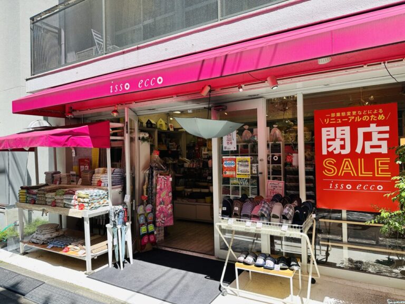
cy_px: 152
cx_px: 202
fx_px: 281
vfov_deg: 56.8
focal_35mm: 24
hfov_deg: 71.6
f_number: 1.78
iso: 80
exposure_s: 1/1453
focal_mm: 6.86
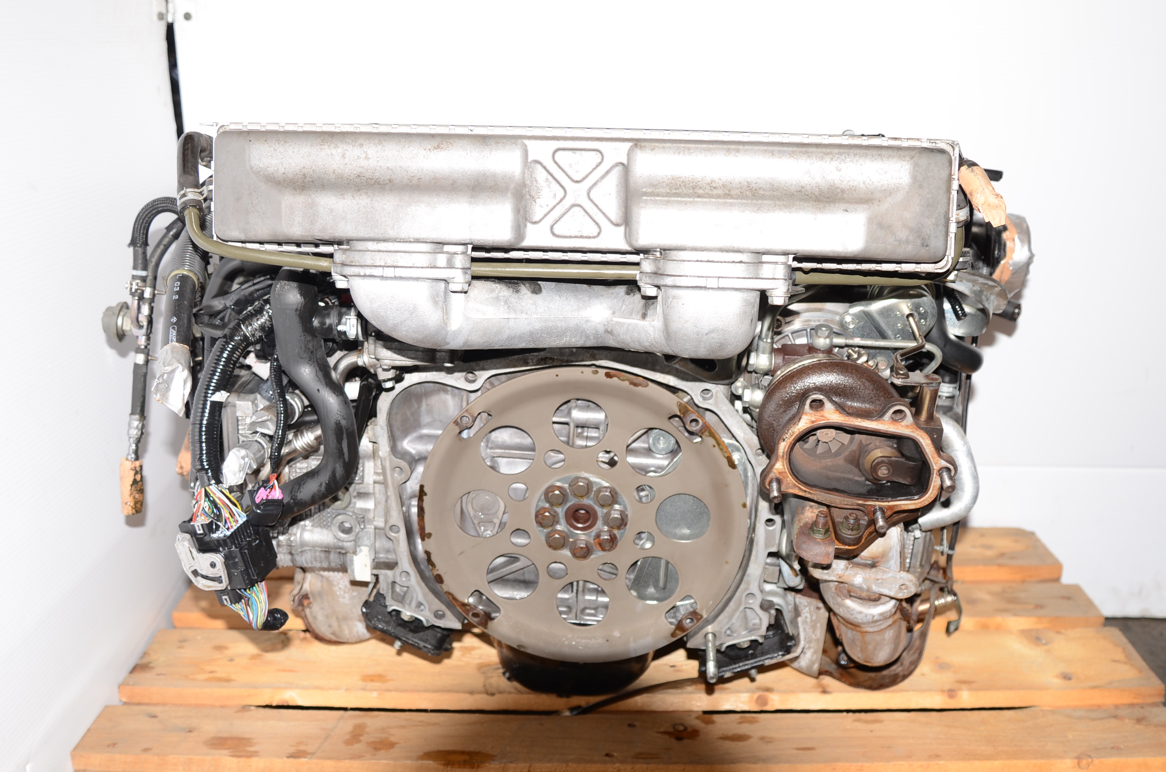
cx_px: 583
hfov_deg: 53.2
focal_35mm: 36
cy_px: 386
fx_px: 1164
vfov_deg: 36.7
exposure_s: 1/60
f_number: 4.5
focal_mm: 24
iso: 100
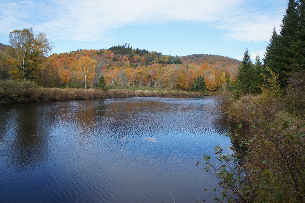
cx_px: 152
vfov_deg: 47.8
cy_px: 102
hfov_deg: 67.4
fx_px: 228
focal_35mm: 27
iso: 200
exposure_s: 1/400
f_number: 5.6
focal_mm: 18
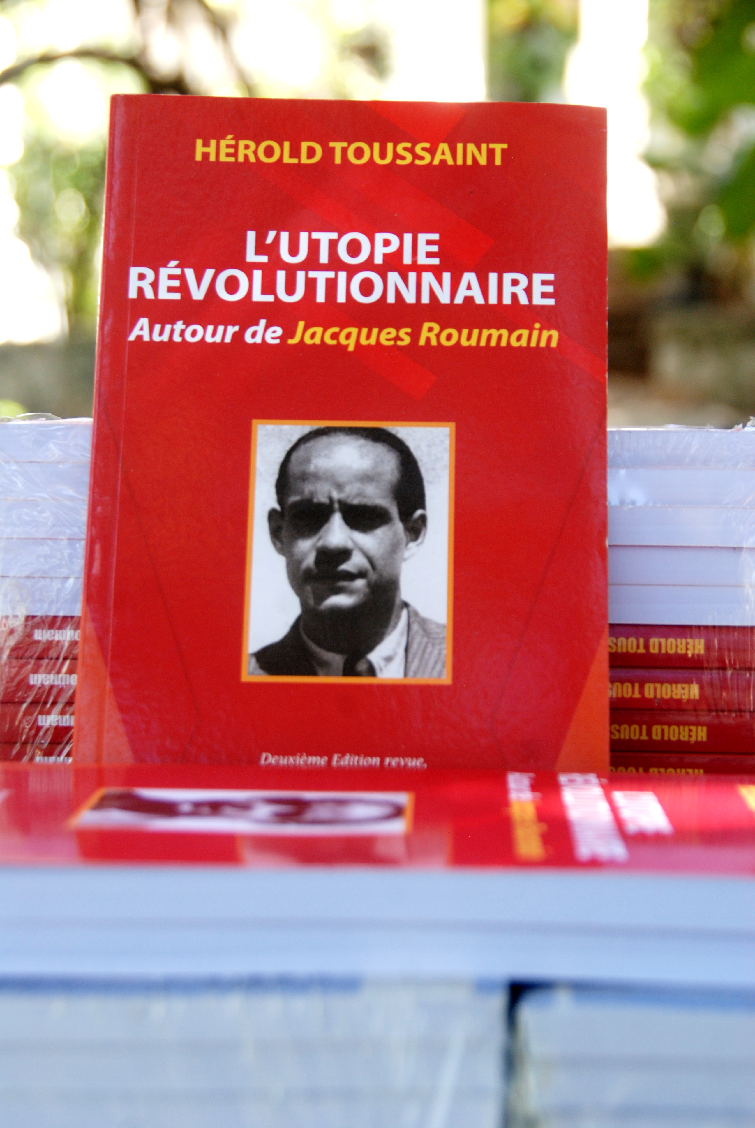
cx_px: 378
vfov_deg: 24.2
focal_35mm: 84
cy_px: 564
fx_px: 2635
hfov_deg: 16.3
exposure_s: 1/60
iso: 250
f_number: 5
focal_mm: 56
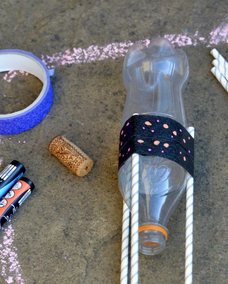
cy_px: 171
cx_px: 104
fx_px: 1627
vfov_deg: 10.0
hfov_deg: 8.0
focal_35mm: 193
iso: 320
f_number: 5.6
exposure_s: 1/125
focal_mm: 92
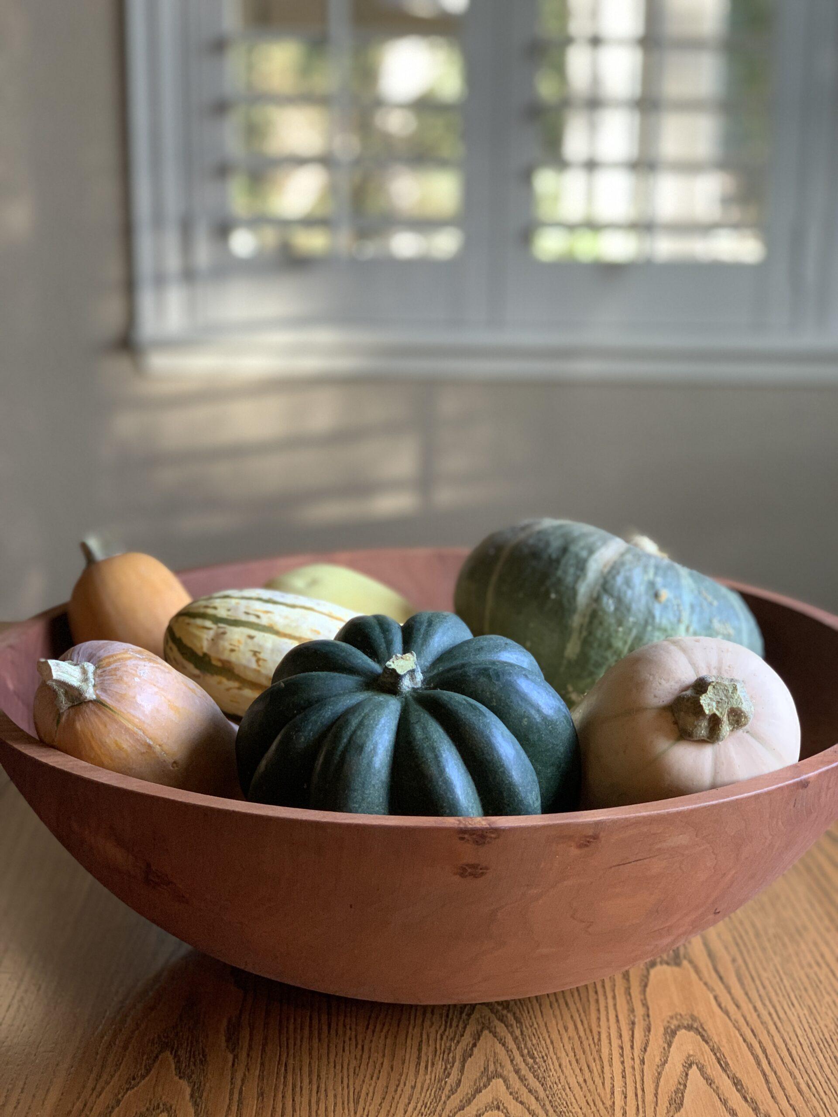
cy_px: 558
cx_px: 419
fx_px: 1678
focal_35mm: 52
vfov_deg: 36.8
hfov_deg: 28.0
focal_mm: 6
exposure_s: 1/60
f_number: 2.4
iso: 125
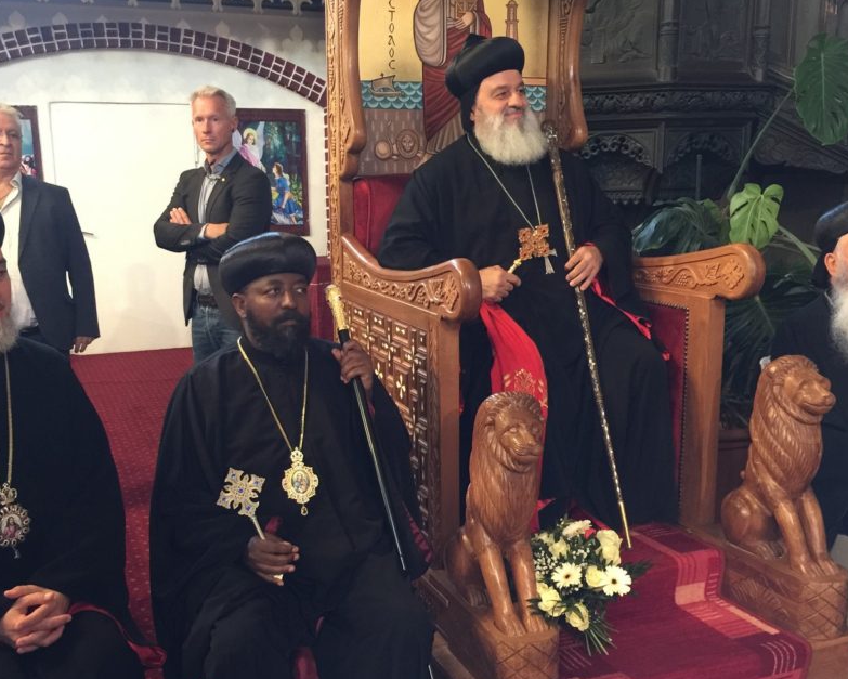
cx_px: 392
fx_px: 929
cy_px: 378
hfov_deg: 49.0
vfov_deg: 40.1
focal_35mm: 37
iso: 125
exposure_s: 1/8
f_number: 2.2
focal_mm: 4.15
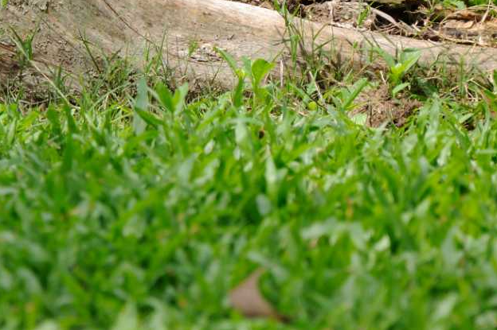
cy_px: 92
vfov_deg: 2.7
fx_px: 7127
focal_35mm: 517
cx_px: 48
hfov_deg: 4.0
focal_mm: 105
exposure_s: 1/250
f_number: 5.6
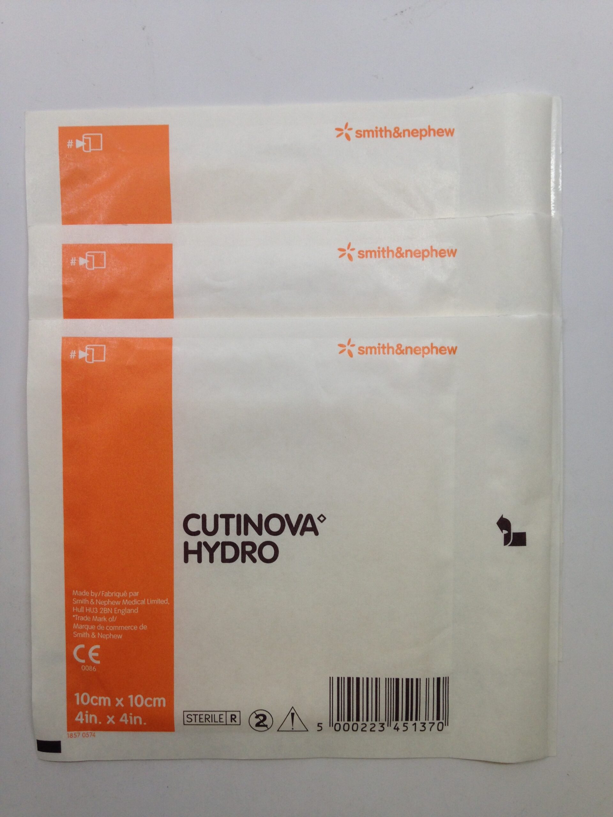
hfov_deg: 42.9
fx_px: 779
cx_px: 306
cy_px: 408
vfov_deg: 55.4
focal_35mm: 33
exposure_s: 1/60
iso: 50
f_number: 2.4
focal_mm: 4.12
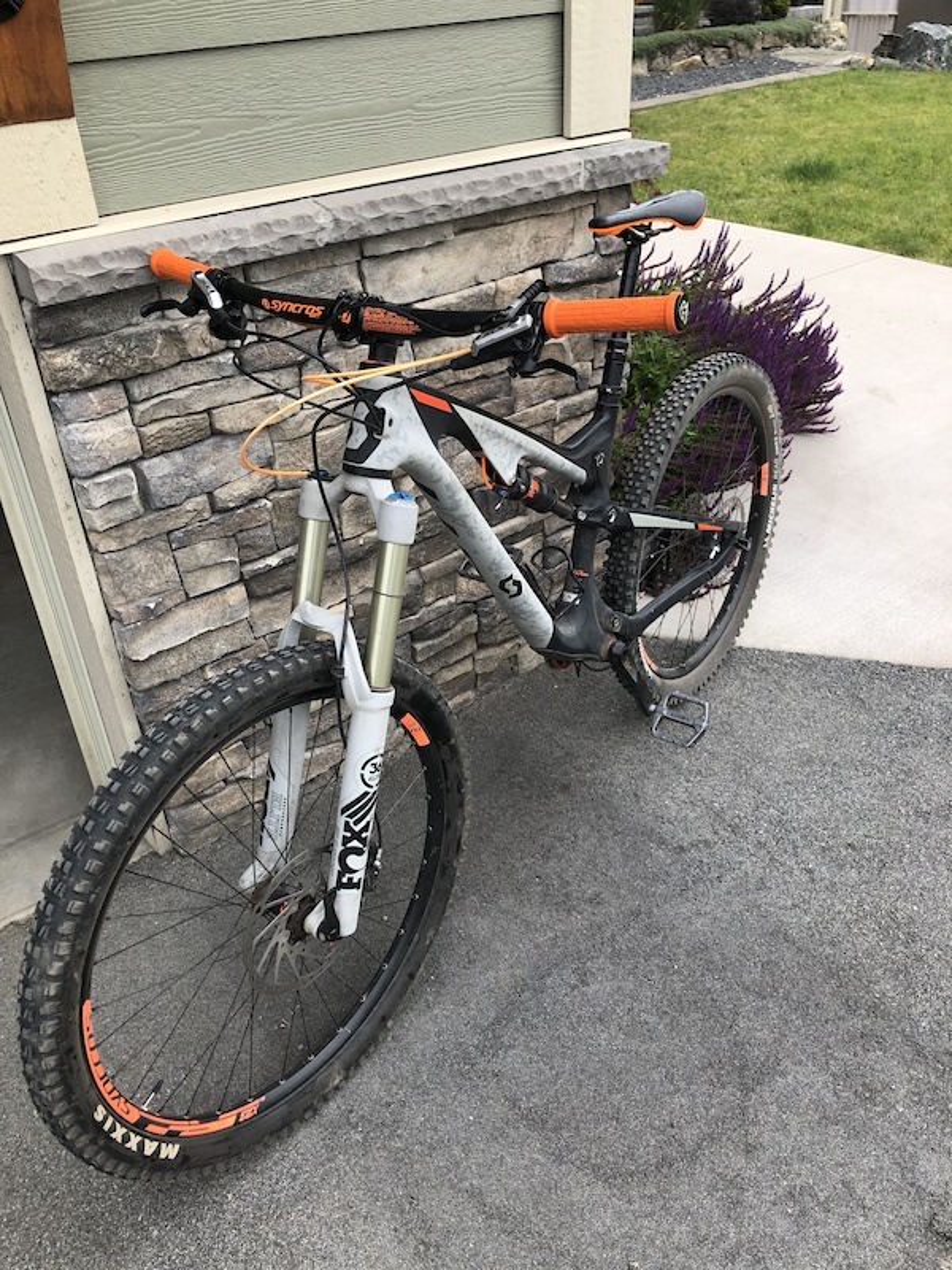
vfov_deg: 63.4
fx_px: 1027
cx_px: 476
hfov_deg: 49.7
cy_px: 635
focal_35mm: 28
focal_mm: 4
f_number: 1.8
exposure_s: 1/546
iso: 20
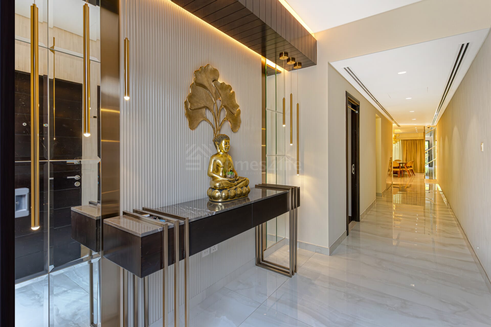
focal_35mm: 17
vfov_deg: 70.4
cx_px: 246
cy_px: 164
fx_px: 232
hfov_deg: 93.3
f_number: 5.6
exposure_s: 1/60
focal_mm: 17
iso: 500
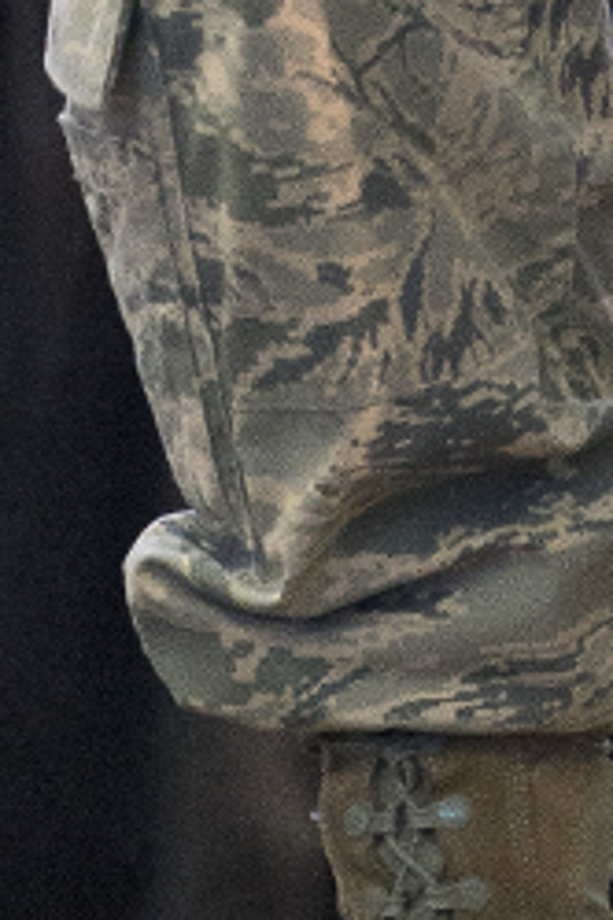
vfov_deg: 0.7
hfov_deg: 0.5
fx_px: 73733
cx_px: 229
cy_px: -1729
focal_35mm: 2887
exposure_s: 1/250
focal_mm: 400
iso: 2500
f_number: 2.8
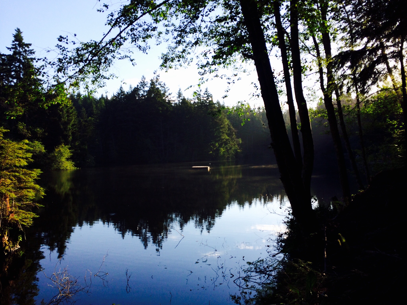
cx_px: 204
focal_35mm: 30
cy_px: 152
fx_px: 353
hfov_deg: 60.0
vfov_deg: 46.8
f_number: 2.2
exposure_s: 1/1140
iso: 40
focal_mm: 4.12
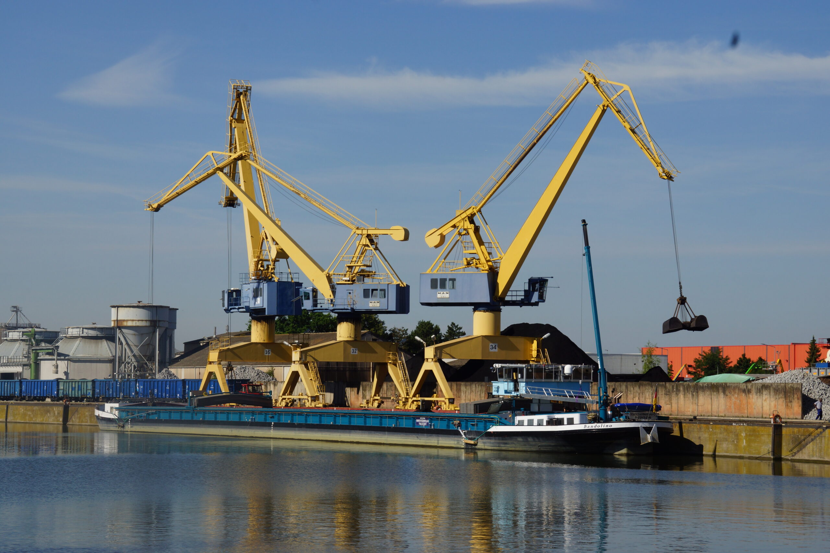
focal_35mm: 90
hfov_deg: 22.6
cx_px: 415
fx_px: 2075
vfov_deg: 15.2
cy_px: 276
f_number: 13
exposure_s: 1/200
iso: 100
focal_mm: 60
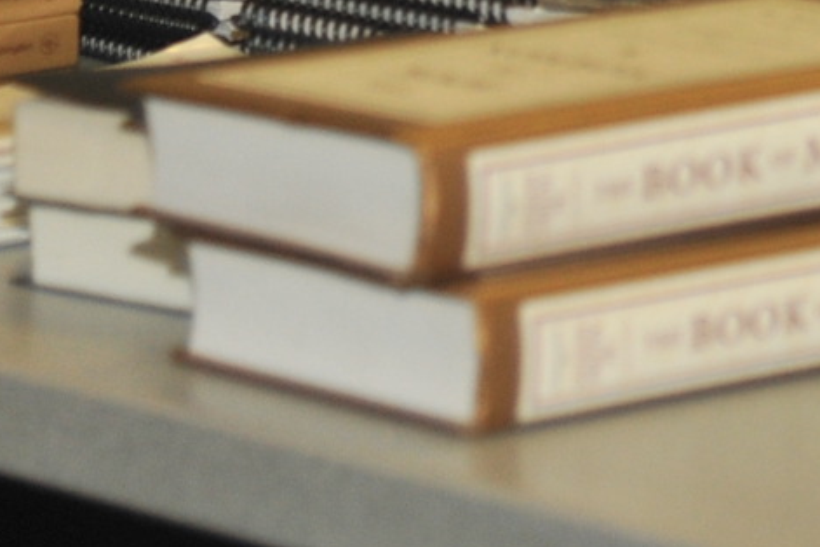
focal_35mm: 321
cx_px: 1172
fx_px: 7311
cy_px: -1059
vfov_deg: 4.1
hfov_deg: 6.4
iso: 400
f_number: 4
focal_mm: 50
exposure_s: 1/100
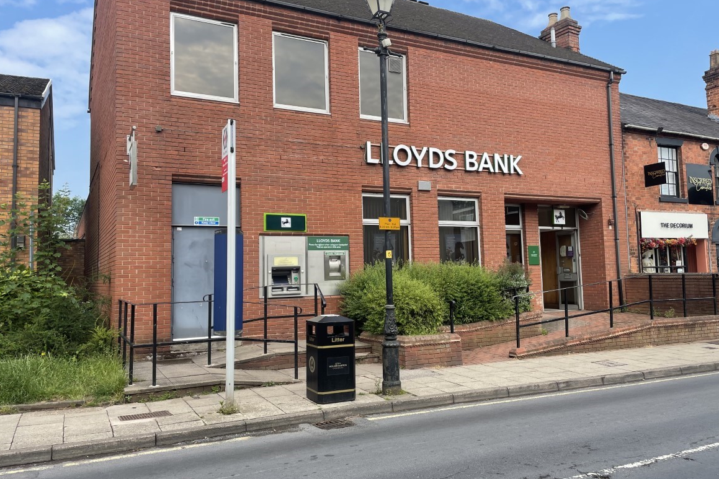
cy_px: 240
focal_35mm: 28
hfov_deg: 65.5
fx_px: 559
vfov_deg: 46.4
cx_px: 365
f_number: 1.6
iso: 32
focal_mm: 4.2
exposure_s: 1/1208
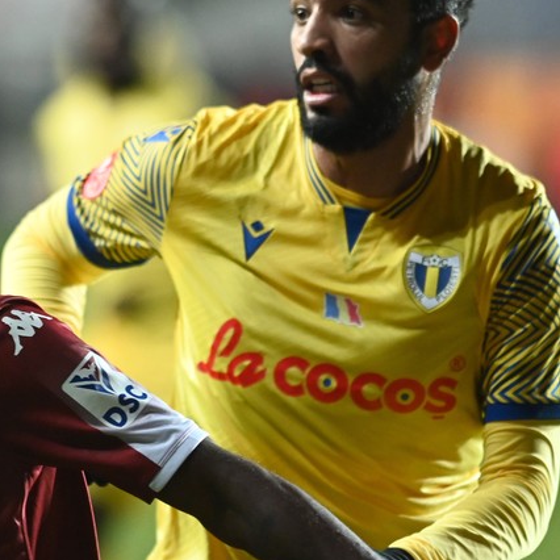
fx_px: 13690
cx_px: 101
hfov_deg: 2.3
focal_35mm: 748
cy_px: 274
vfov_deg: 2.3
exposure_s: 1/1600
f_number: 2.8
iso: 4000
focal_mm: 300
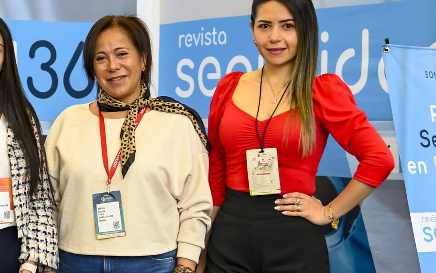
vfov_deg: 18.2
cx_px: 82
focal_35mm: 71
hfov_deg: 28.3
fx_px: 844
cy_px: 217
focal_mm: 38
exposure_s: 1/80
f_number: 4.5
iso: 800
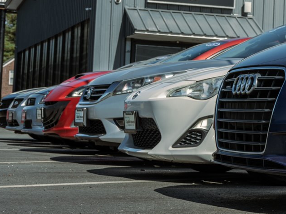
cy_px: 95
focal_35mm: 125
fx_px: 1033
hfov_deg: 15.5
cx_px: 272
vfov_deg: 11.9
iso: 100
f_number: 10
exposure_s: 1/125
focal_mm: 64
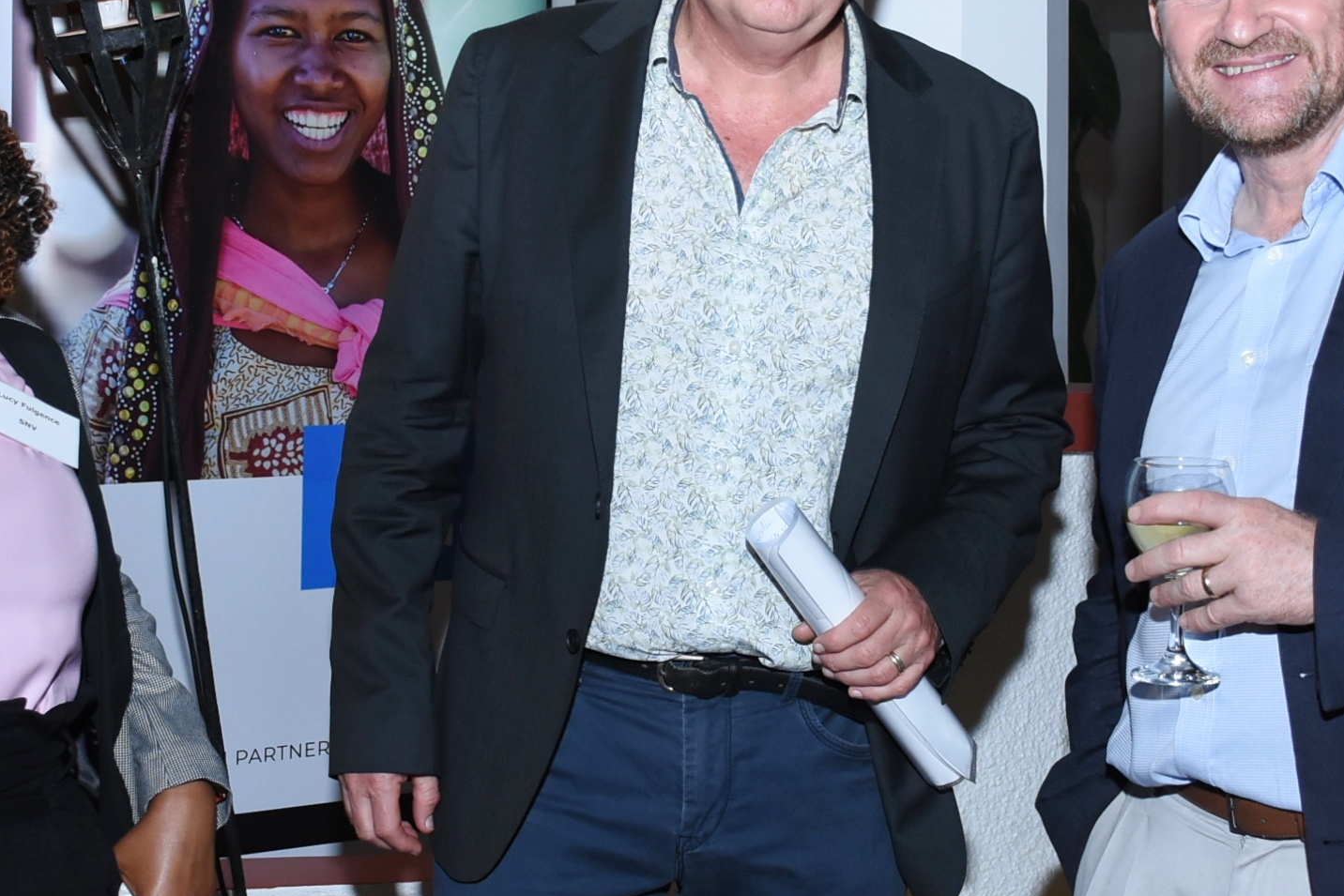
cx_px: 652
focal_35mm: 69
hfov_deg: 29.2
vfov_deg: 19.7
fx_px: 2576
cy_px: 366
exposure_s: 1/125
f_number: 4.5
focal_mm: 22
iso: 800
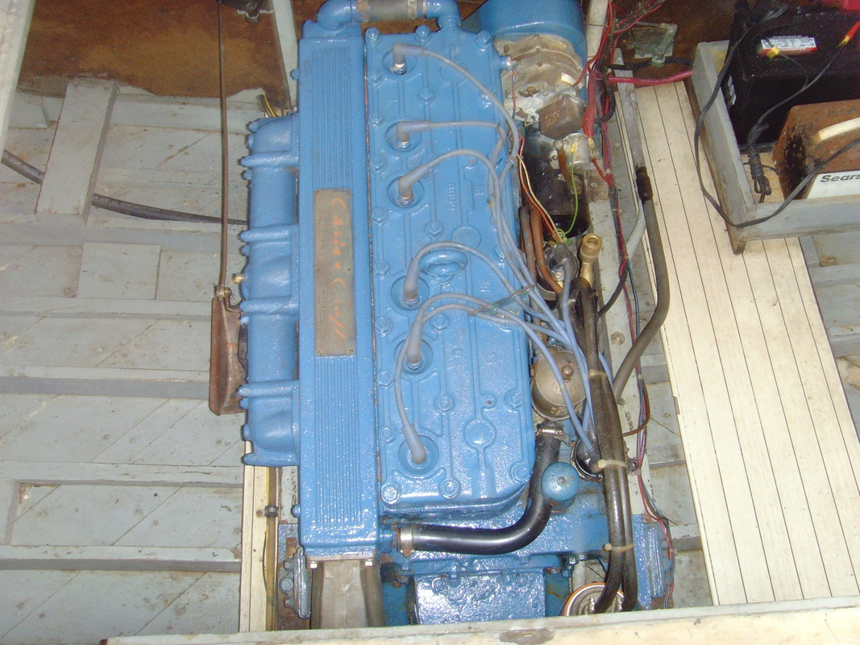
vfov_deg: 36.8
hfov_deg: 47.9
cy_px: 322
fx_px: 969
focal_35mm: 39
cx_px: 430
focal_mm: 6.6
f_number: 3.5
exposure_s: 1/45
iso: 200
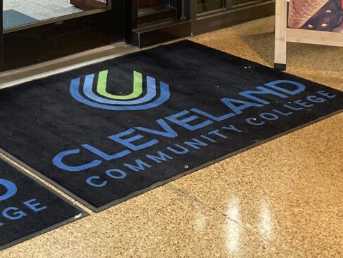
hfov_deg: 23.3
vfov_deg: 16.5
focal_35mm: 81
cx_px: 13
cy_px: -137
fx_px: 803
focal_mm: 4.2
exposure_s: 1/60
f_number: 1.6
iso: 250
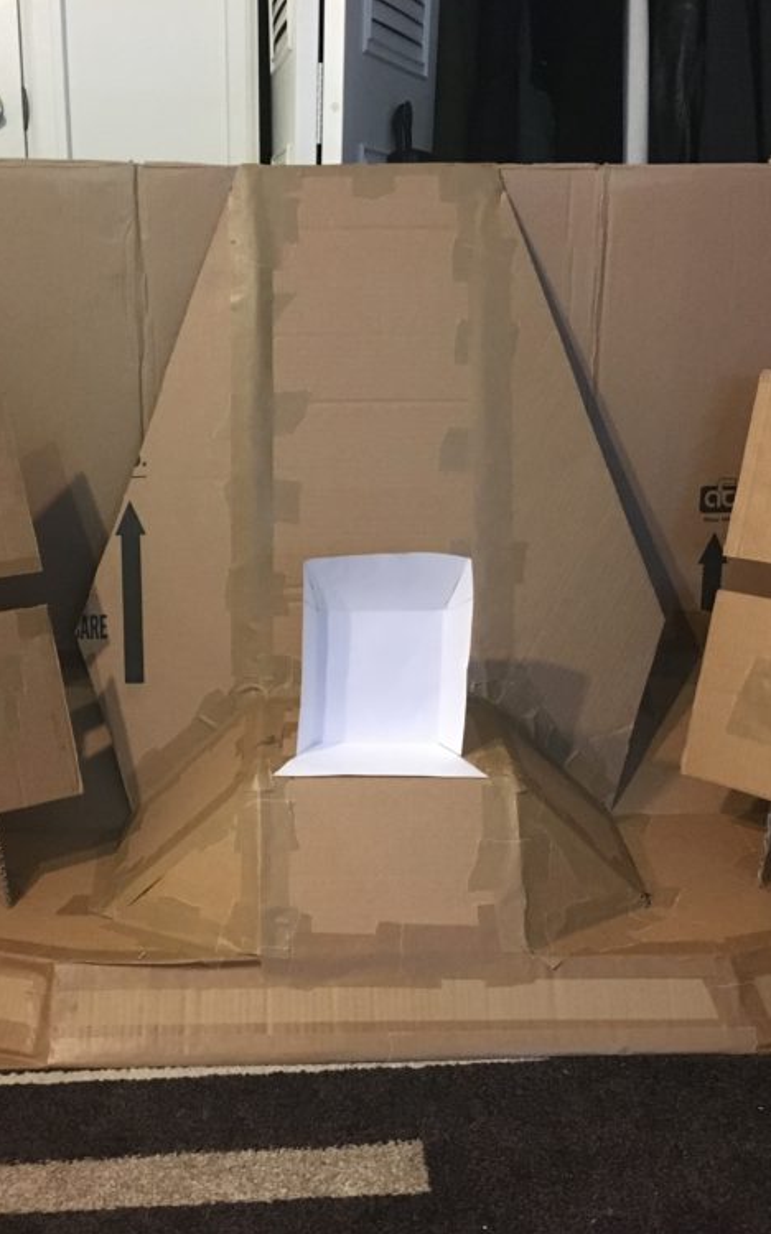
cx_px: 336
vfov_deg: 47.2
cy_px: 616
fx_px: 1412
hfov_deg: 30.5
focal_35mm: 42
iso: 250
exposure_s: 1/15
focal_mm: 4.15
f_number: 2.2
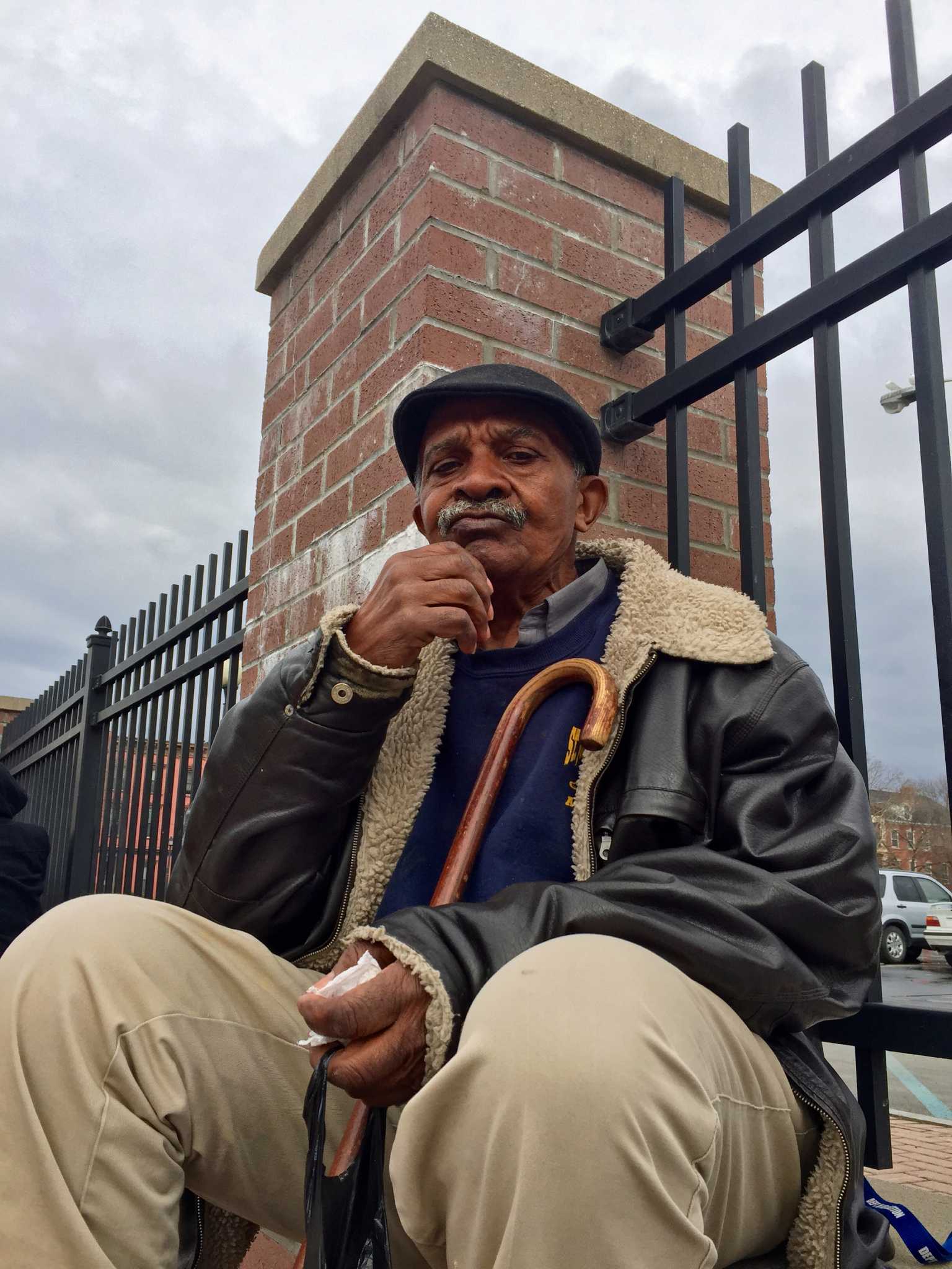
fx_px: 1063
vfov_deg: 61.7
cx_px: 476
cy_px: 634
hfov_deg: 48.2
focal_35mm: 29
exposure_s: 1/898
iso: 32
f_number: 2.2
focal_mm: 4.15
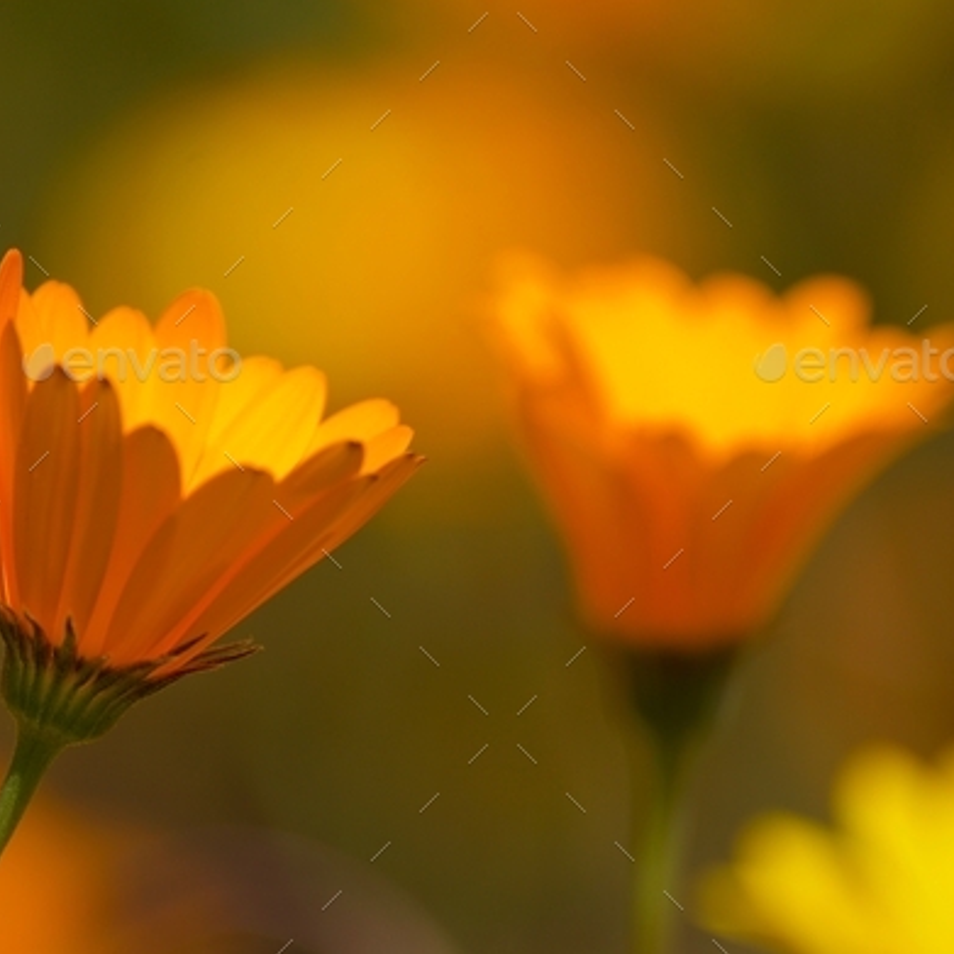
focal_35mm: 481
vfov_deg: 3.6
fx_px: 14998
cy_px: 477
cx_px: 490
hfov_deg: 3.6
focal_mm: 250
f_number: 5.6
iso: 100
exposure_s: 1/500
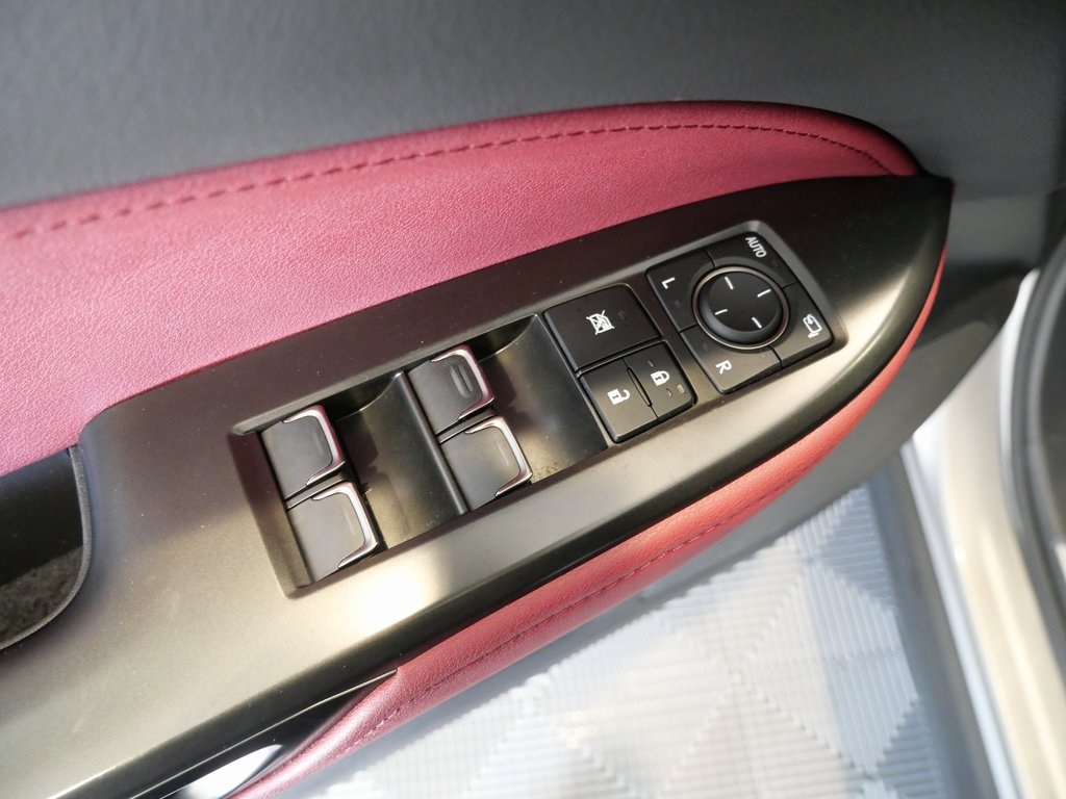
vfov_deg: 56.8
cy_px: 400
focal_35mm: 24
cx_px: 533
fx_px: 739
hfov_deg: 71.6
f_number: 3.5
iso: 3200
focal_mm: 12
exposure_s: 1/30
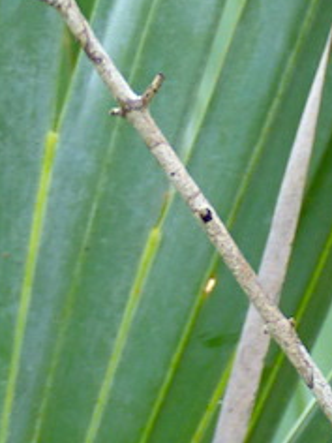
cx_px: 747
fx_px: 10294
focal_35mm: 805
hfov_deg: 1.8
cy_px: 303
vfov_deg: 2.5
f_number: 2.8
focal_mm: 32
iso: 100
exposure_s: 1/80
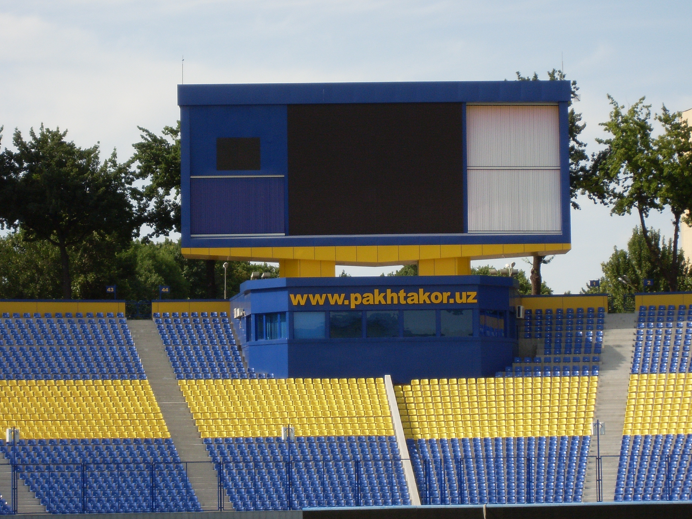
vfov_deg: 11.0
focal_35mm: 135
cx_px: 366
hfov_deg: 14.6
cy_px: 256
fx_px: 2699
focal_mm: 18.9
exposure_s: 1/350
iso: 80
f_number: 5.6
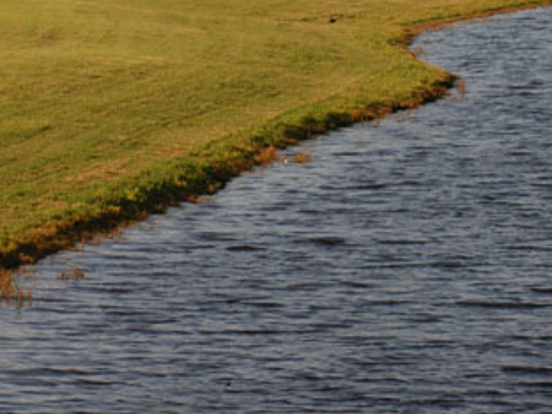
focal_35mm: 266
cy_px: 40
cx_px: 414
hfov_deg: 7.4
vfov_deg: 5.6
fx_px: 4242
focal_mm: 80
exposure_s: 1/125
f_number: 16
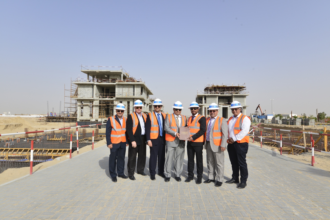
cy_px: 110
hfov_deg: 81.2
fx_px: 193
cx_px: 165
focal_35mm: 21
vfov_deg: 59.5
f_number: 10
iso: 400
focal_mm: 21
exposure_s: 1/500
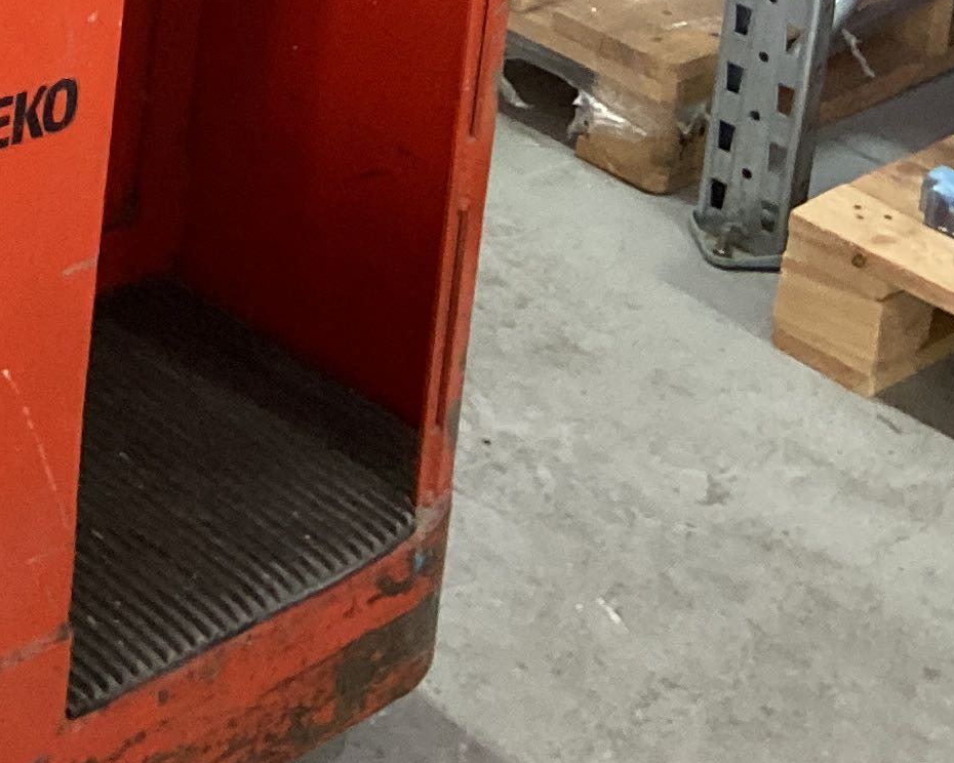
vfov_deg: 12.3
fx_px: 3106
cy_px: -777
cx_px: -370
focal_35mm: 110
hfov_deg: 16.3
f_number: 1.8
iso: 320
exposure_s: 1/33
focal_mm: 4.25
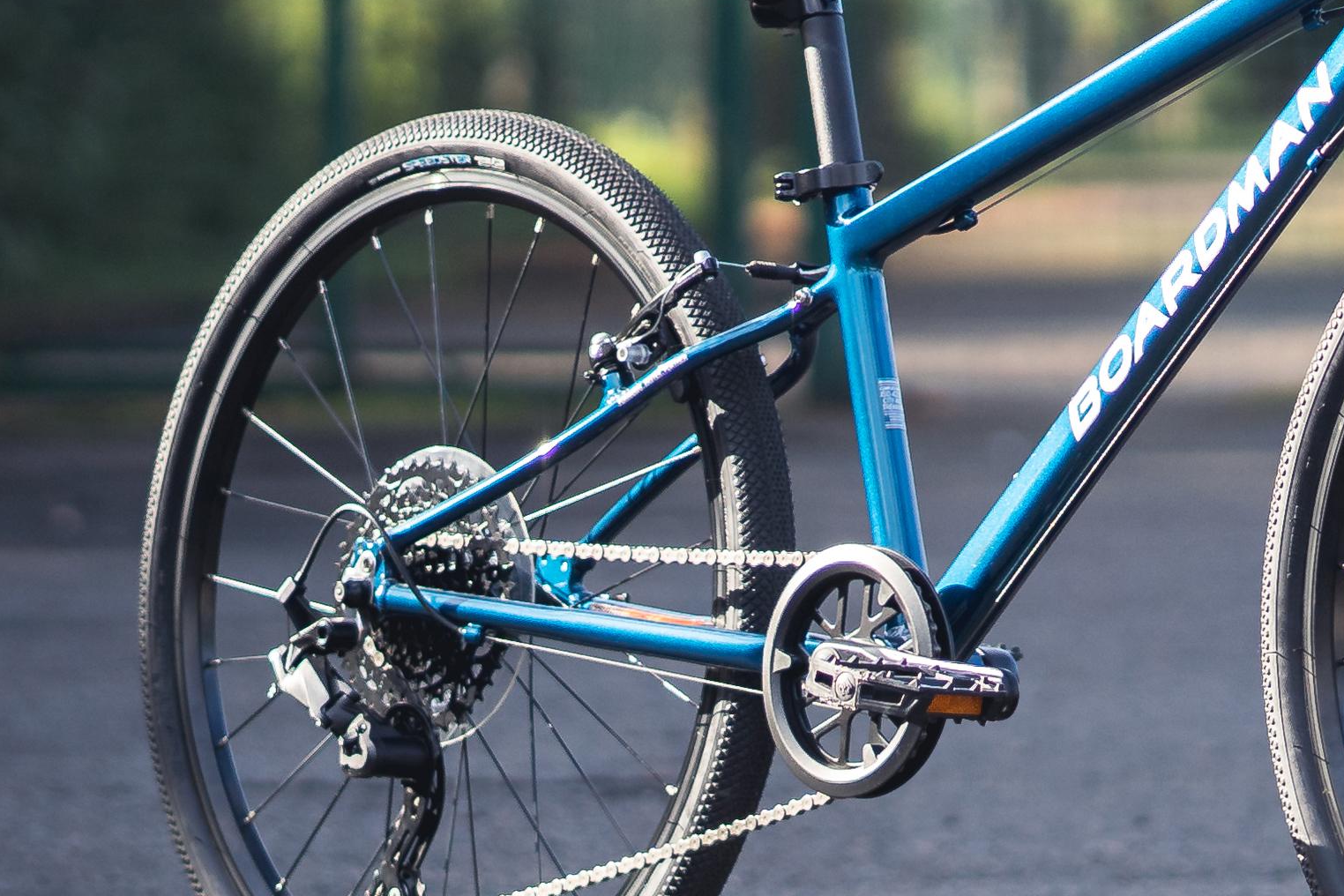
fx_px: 12170
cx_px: 1299
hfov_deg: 6.3
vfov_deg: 4.2
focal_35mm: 326
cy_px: 367
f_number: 2
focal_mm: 85
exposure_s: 1/3200
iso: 400
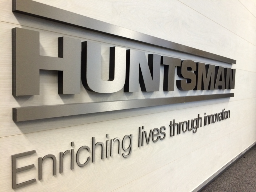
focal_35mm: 30
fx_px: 222
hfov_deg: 60.0
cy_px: 96
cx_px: 128
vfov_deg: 46.8
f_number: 2.2
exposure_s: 1/30
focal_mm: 4.12
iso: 200
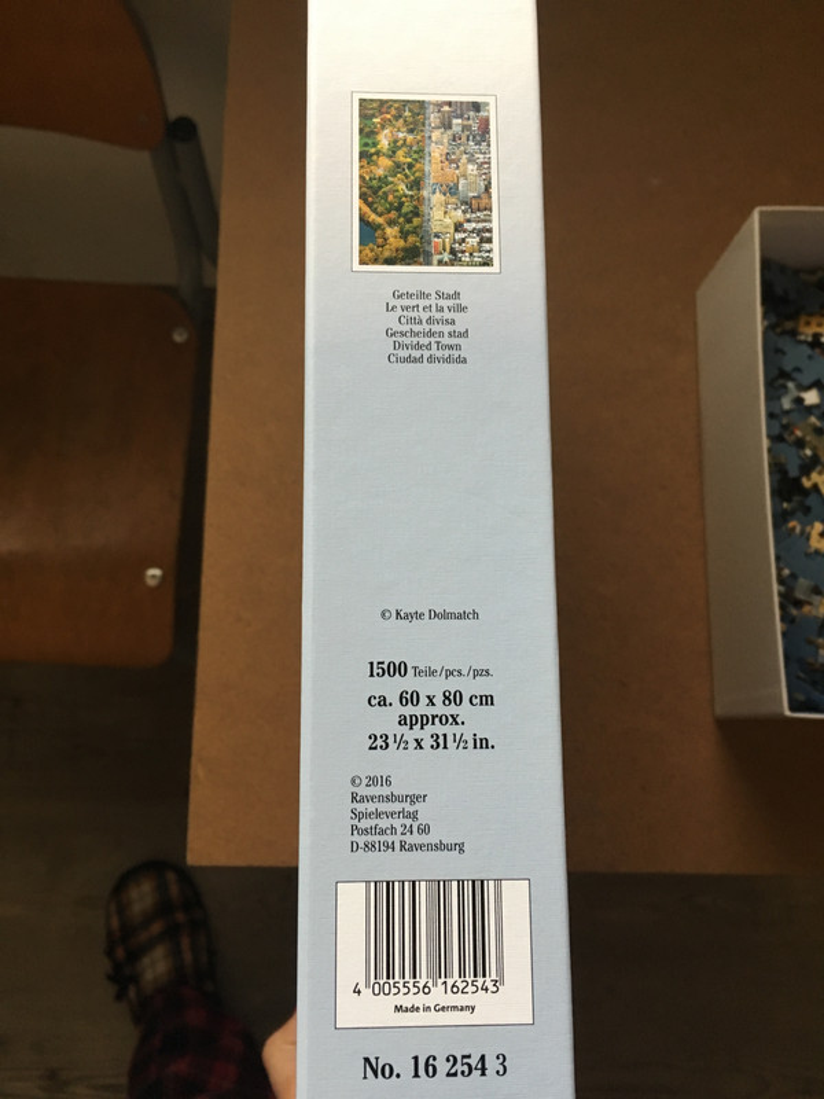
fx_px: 920
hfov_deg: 48.2
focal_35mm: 29
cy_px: 550
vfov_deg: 61.7
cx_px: 412
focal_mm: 4.15
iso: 160
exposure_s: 1/33
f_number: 2.2
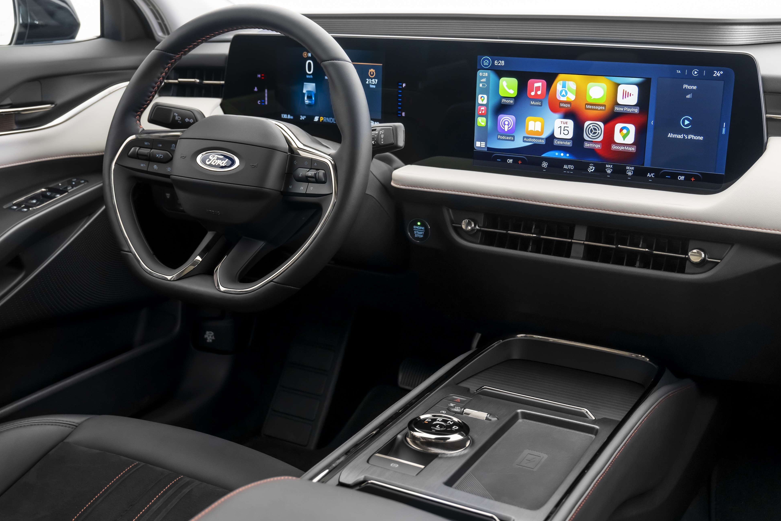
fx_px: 933
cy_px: 223
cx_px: 336
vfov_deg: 31.1
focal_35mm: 43
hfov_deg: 45.3
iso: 640
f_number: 5.6
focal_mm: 35
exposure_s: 1/60
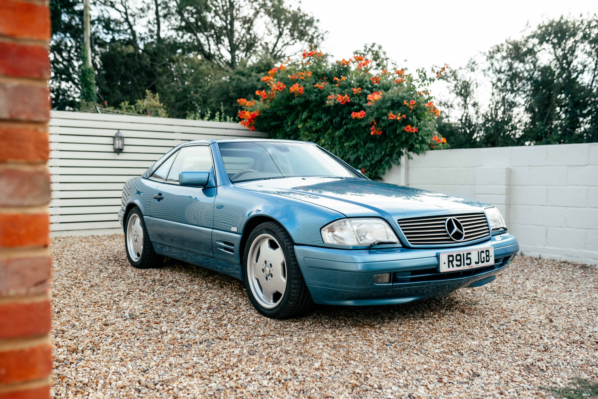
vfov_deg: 37.9
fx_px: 581
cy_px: 200
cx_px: 299
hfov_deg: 54.4
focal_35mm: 35
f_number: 2.8
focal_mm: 35
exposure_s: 1/1250
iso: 200
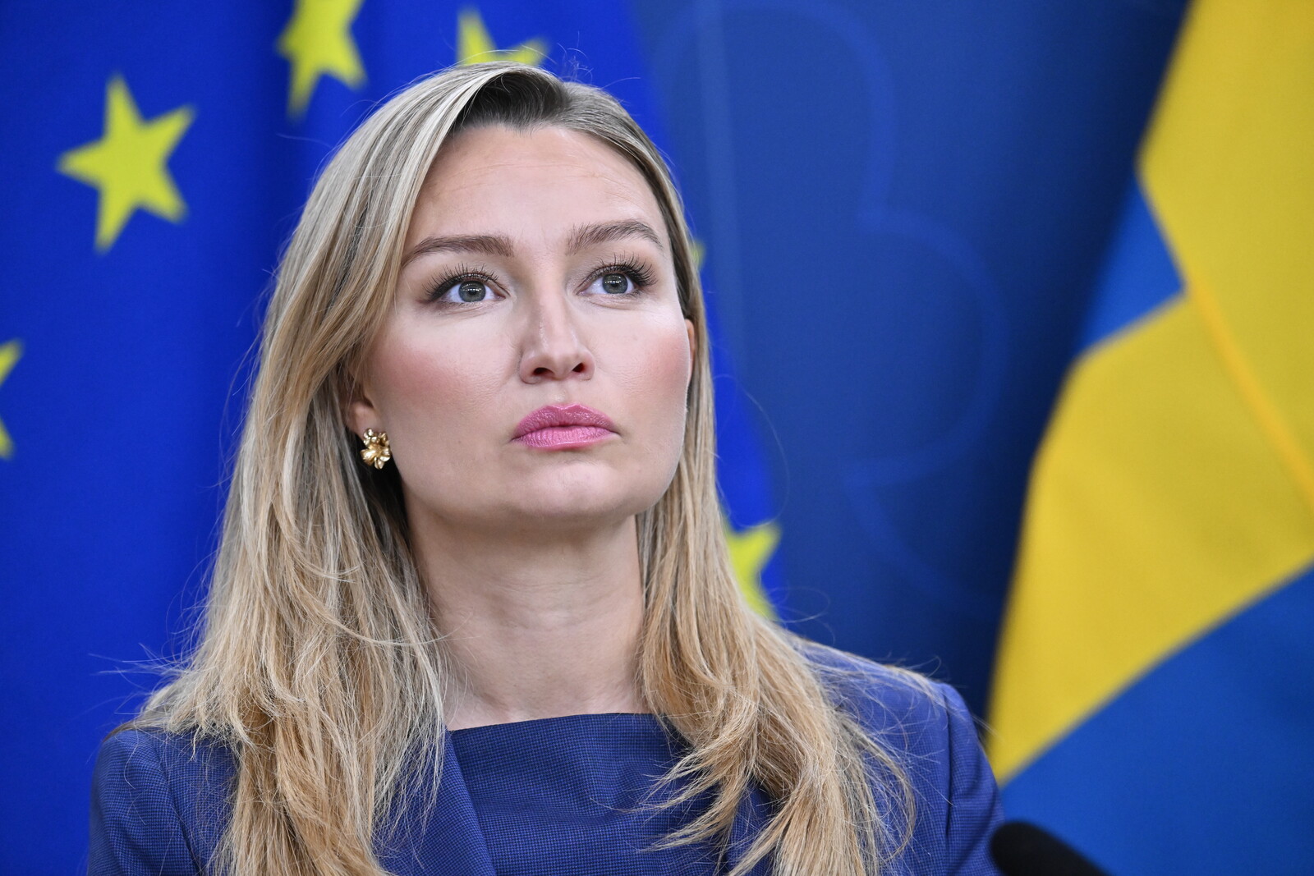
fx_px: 7118
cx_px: 657
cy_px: 438
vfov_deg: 7.0
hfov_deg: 10.5
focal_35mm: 195
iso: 5000
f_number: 5
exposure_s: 1/500
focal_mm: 195
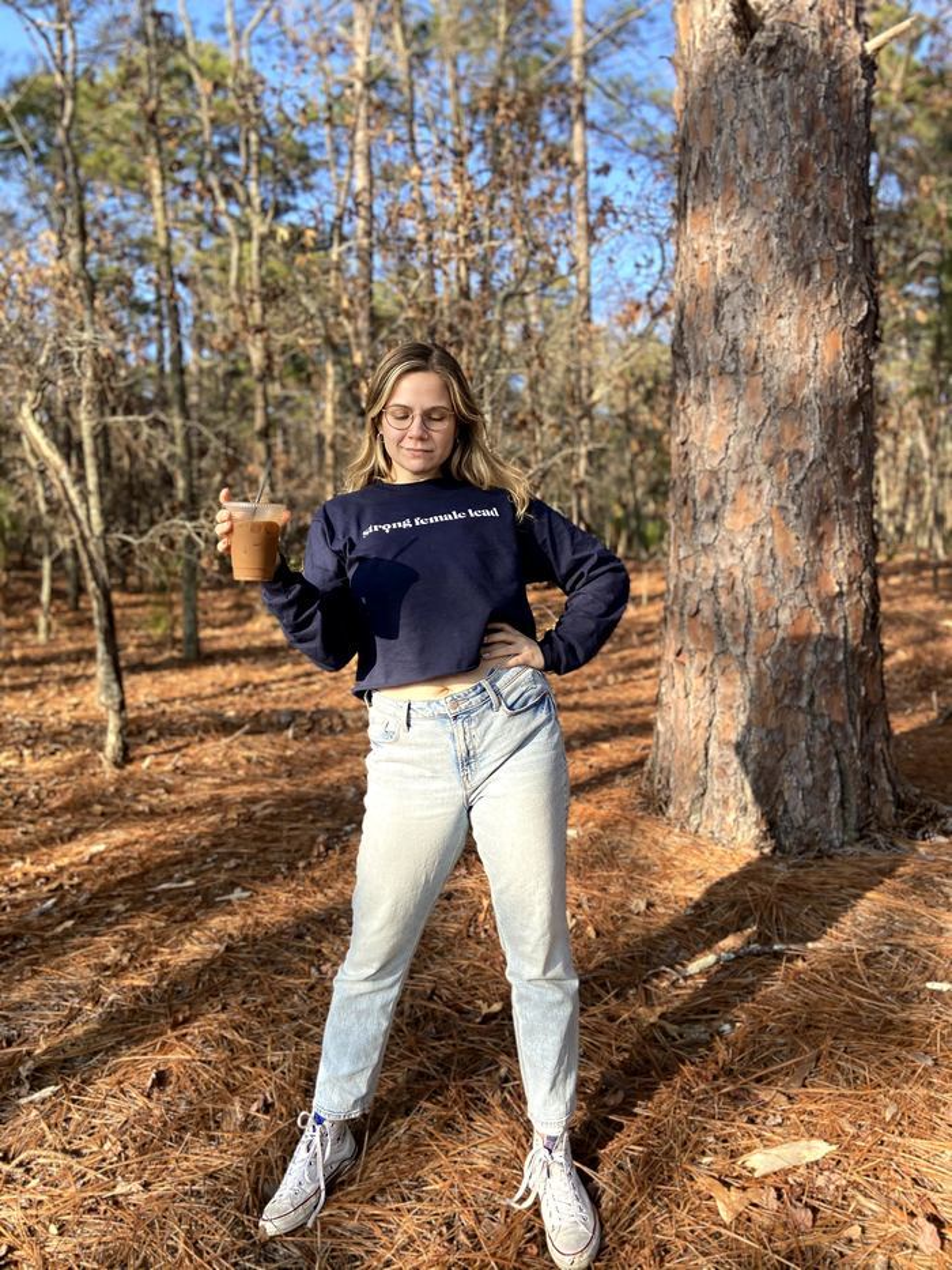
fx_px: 953
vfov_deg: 67.3
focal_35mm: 26
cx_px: 476
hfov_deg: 53.1
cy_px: 635
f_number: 1.8
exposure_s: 1/613
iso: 32
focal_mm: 4.25
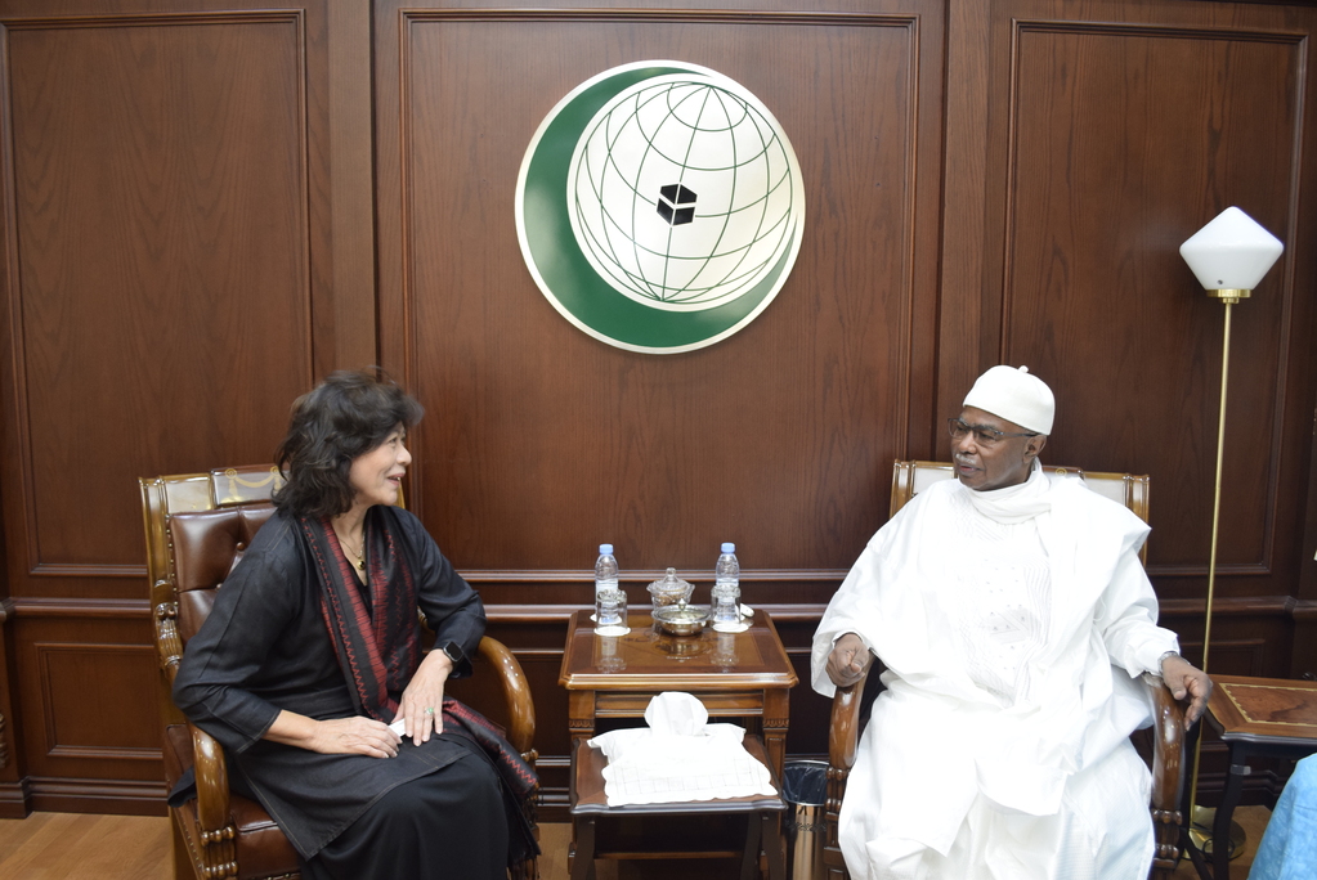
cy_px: 440
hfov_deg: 67.3
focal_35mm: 27
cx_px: 658
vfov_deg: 48.0
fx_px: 989
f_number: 4
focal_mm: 18
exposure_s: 1/60
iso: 800
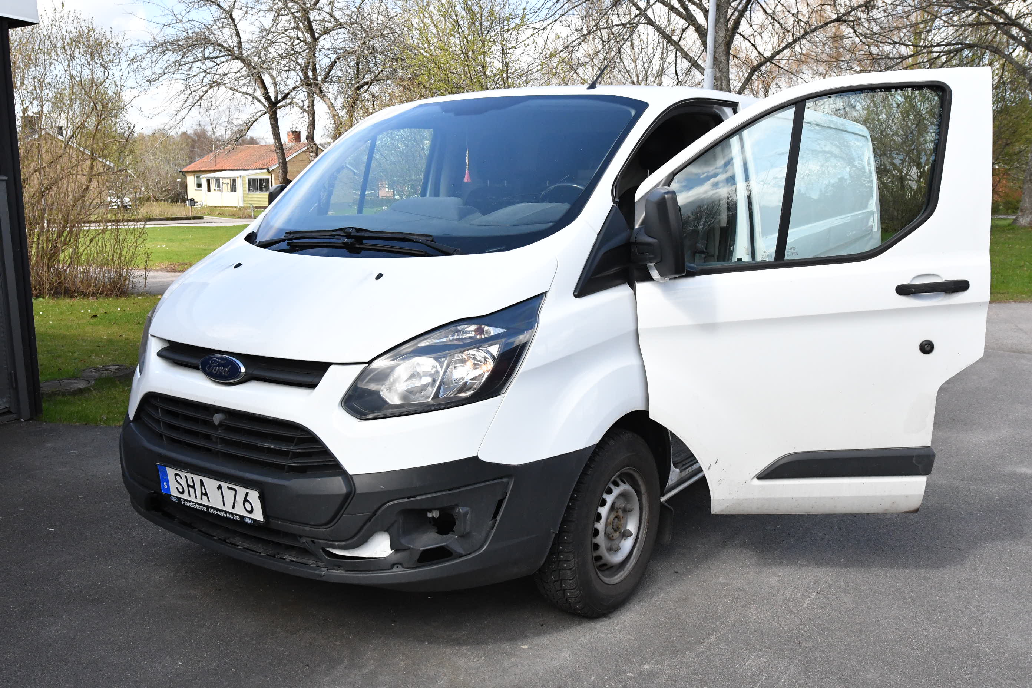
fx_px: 946
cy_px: 344
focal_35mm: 33
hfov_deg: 57.2
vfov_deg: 40.0
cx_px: 516
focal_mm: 22
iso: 2500
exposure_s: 1/4000
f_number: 6.3
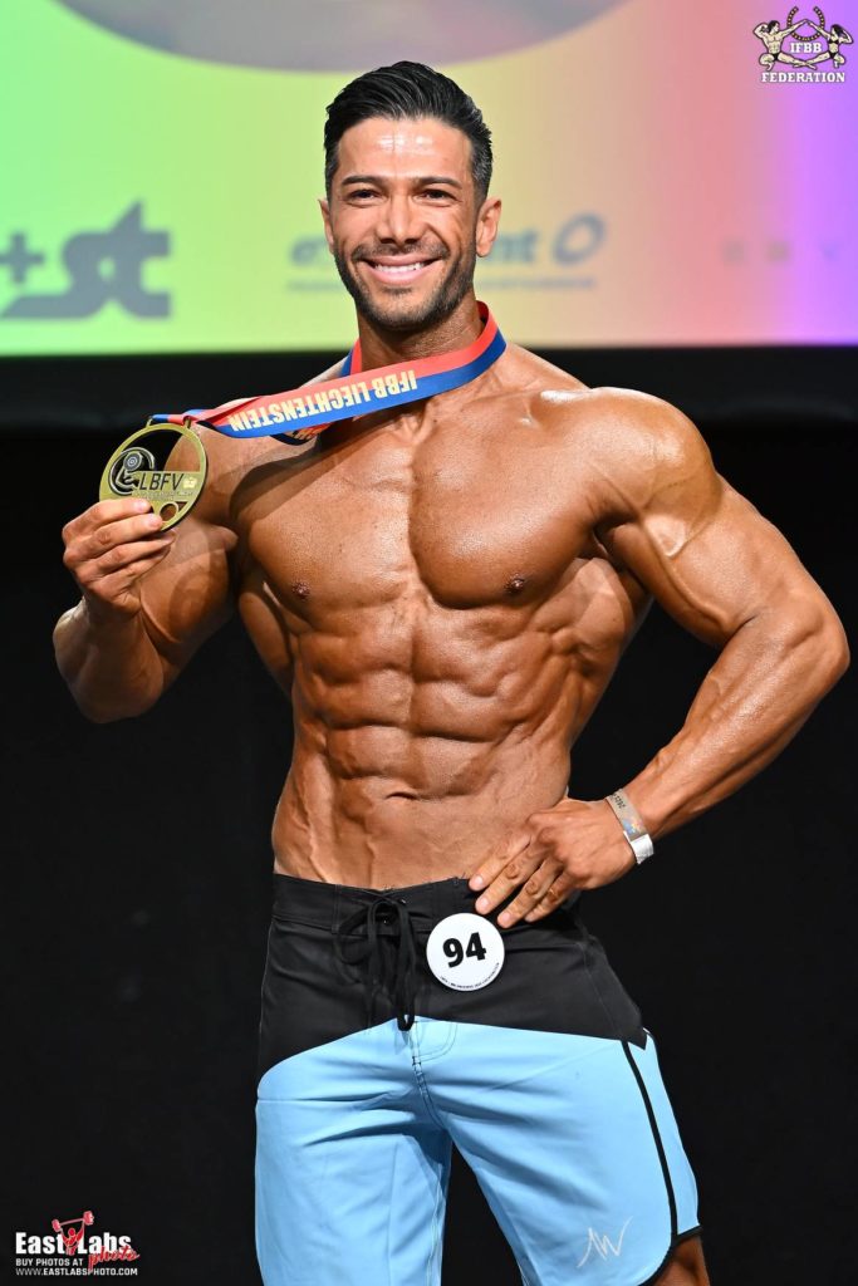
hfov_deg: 4.6
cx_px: 429
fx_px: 10721
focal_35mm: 300
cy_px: 643
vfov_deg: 6.9
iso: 1250
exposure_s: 1/500
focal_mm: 200
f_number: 3.2
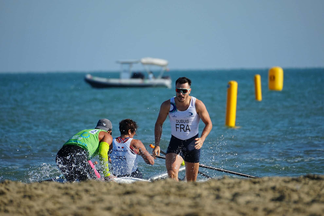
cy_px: 108
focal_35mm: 525
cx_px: 162
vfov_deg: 2.6
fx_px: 4725
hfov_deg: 3.9
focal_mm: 350
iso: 400
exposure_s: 1/2000
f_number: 6.3
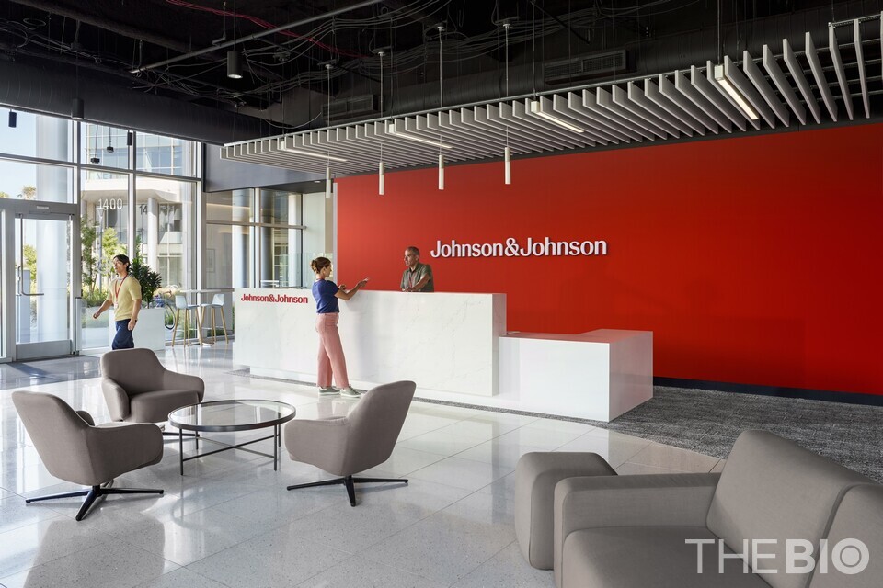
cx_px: 442
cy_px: 294
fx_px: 638
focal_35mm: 26
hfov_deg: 69.4
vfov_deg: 49.6
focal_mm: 26
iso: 1000
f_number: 6.3
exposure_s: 1/160
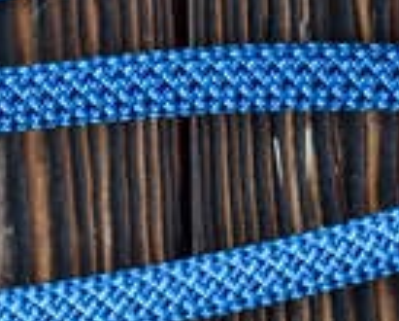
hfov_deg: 6.4
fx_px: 3583
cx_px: 230
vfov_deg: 4.9
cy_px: -657
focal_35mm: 303
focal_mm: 50
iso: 400
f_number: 5
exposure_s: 1/160
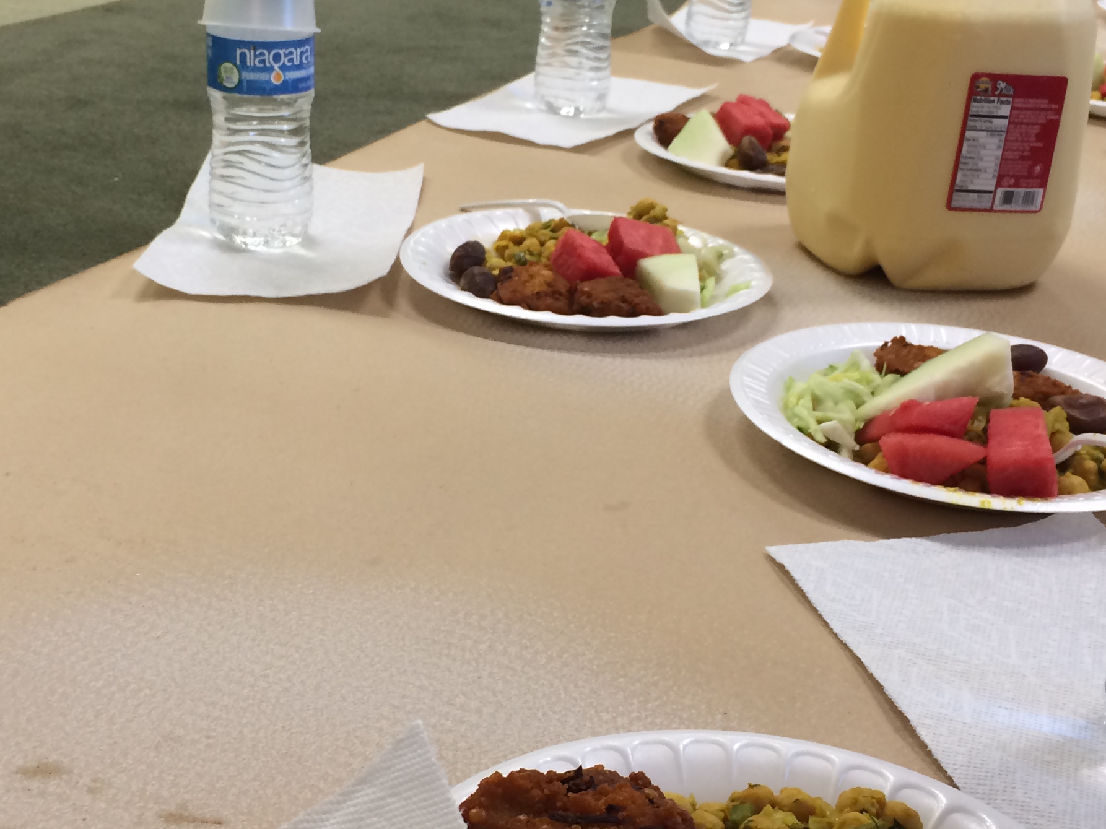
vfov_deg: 27.5
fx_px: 1693
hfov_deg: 36.1
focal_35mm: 53
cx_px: 498
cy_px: 390
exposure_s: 1/30
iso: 40
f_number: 2.2
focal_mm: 4.15
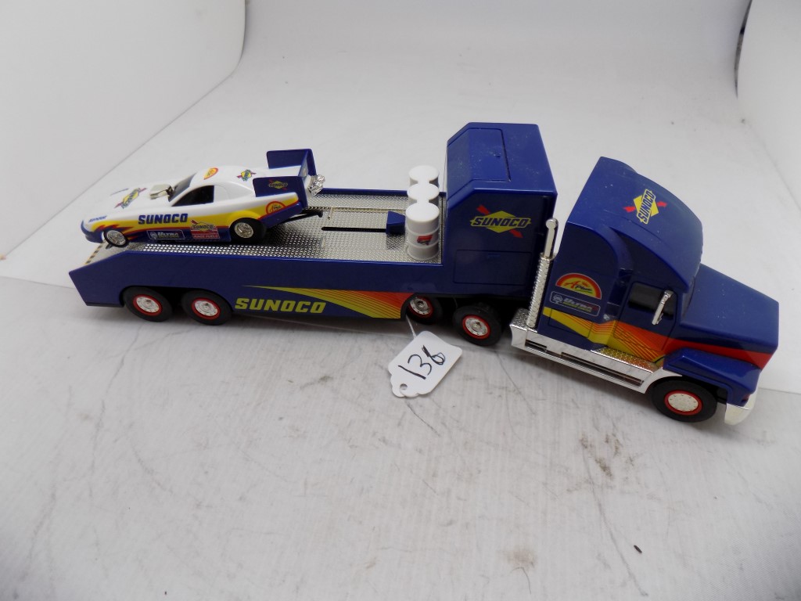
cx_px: 400
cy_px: 300
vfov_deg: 58.9
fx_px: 532
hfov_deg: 73.9
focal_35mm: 23
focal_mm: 4
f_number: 3.1
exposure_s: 1/60
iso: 80
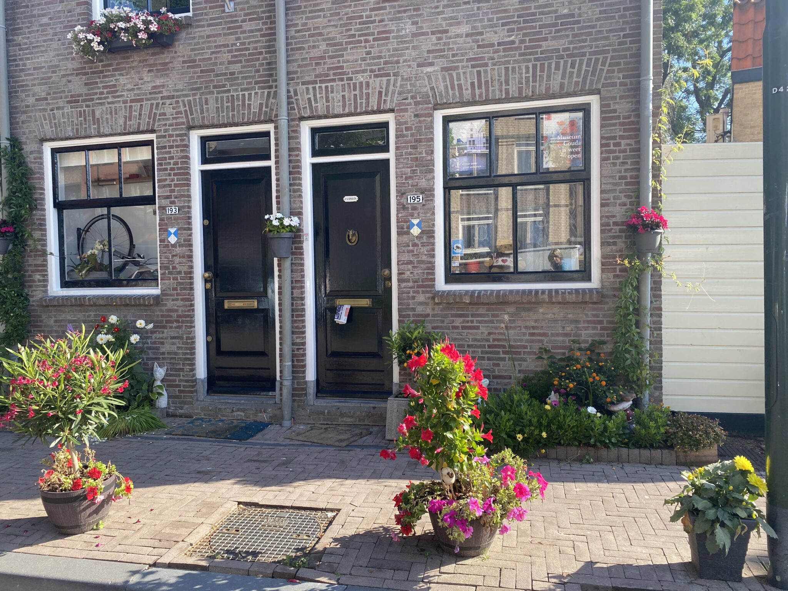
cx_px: 394
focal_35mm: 26
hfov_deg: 67.3
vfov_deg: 53.1
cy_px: 296
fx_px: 592
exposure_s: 1/554
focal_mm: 4.25
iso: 32
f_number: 1.8
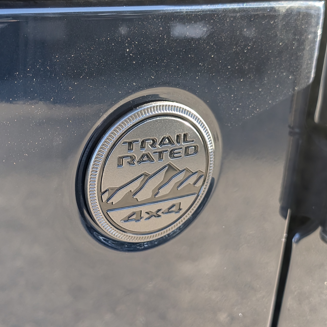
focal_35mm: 58
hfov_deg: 29.5
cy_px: 164
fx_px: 620
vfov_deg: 29.6
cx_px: 151
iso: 187
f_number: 1.68
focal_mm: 6.9
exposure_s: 1/367
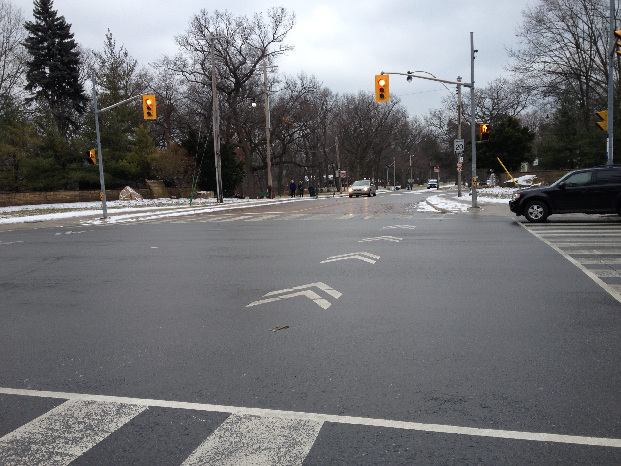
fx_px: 628
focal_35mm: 35
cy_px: 233
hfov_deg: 52.6
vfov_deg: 40.7
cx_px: 310
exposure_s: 1/363
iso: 50
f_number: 2.4
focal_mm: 4.28
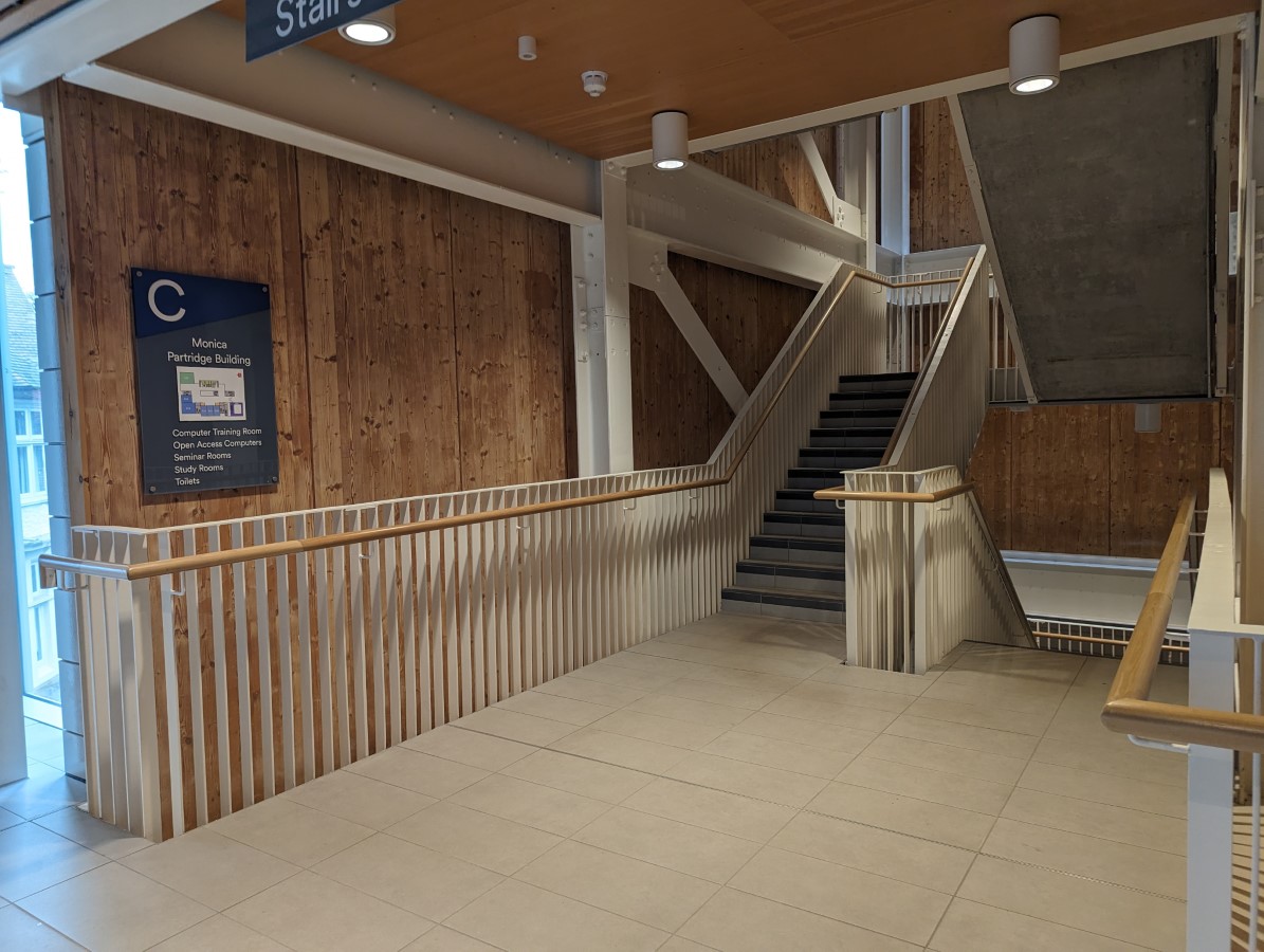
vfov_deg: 56.9
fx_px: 878
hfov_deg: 71.5
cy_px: 476
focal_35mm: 24
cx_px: 632
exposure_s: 1/56.3
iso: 46
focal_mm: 6.81
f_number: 1.85
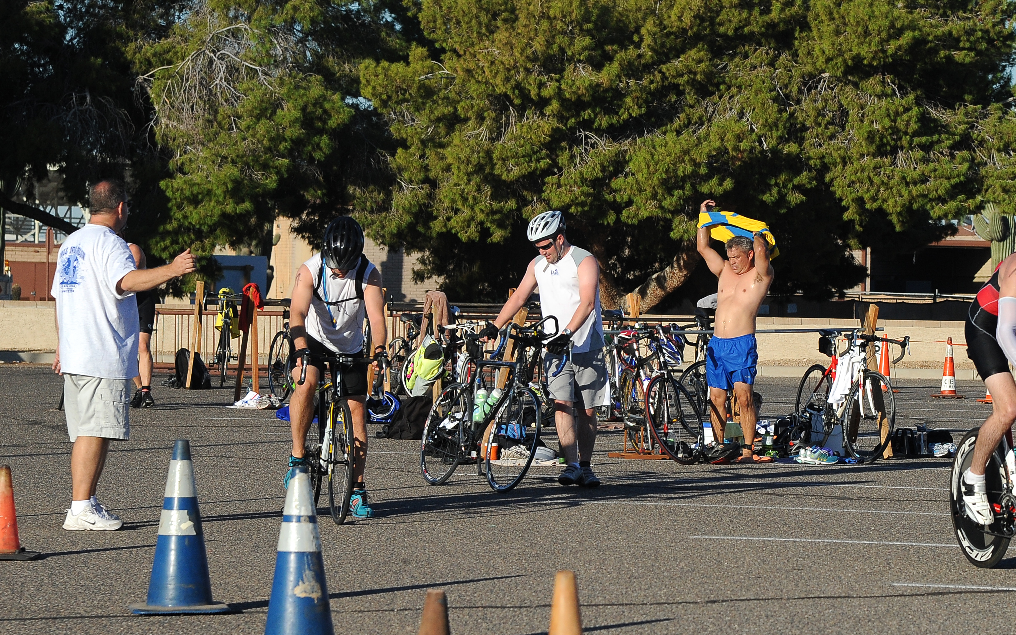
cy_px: 301
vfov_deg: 9.7
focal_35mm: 135
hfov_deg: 15.5
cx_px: 632
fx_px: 3738
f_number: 5.6
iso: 1000
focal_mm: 105
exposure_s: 1/3200
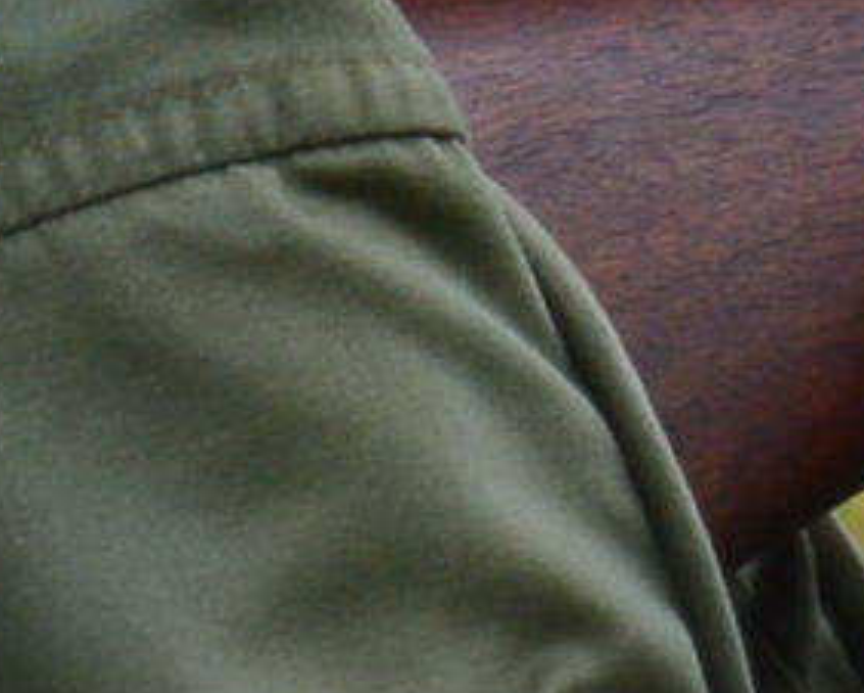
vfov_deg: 1.1
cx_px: 1964
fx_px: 37513
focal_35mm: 1466
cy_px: -3
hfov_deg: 1.3
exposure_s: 1/200
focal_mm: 64
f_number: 4.5
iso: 100
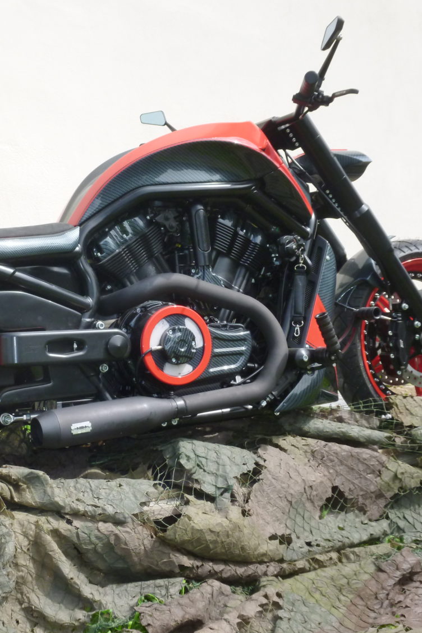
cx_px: 90
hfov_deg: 26.0
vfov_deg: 38.9
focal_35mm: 51
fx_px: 897
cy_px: 317
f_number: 3.6
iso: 100
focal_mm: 6.5
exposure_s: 1/500
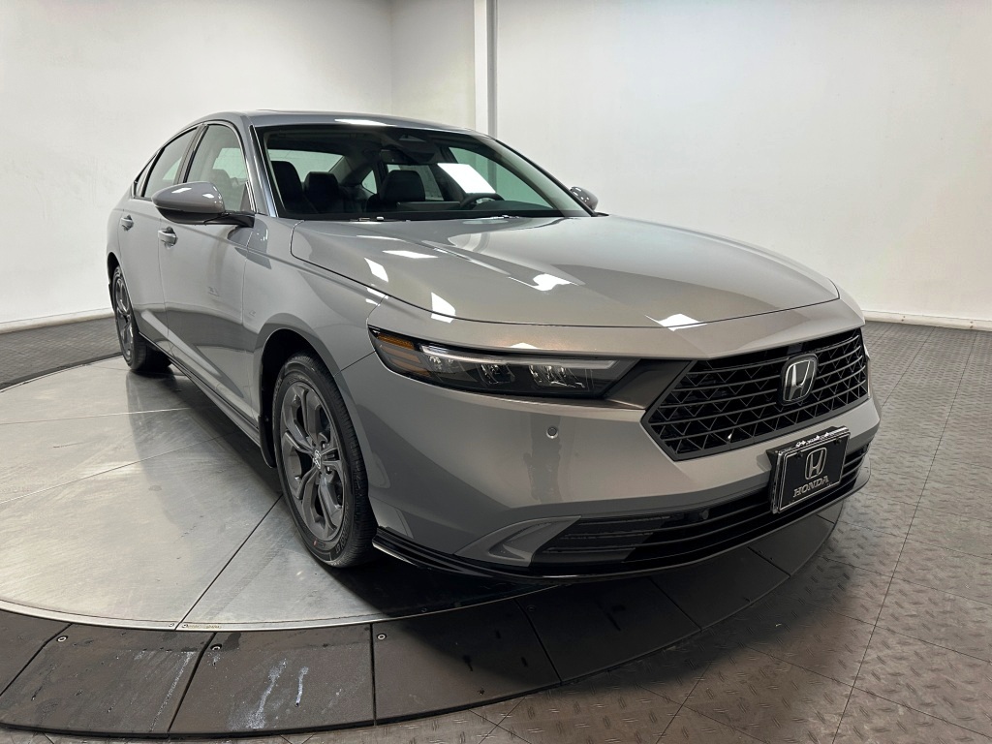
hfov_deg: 71.6
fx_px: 688
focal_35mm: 24
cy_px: 372
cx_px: 496
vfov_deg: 56.8
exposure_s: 1/60
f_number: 1.78
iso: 250
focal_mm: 6.86
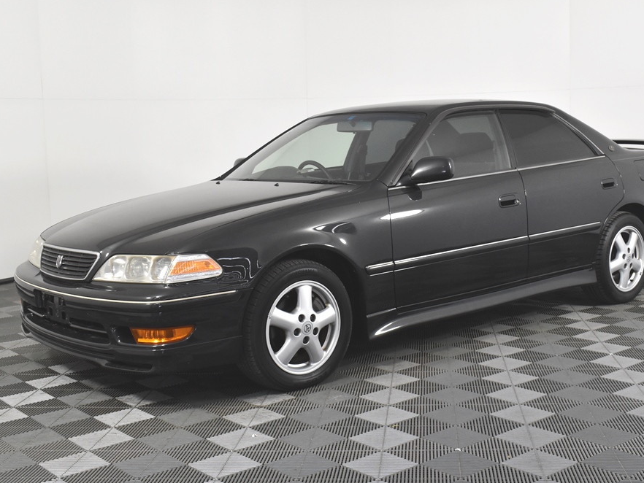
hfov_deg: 39.2
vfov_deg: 29.9
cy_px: 240
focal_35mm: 49
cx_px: 361
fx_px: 904
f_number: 8
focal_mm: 29
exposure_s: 1/250
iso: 1600
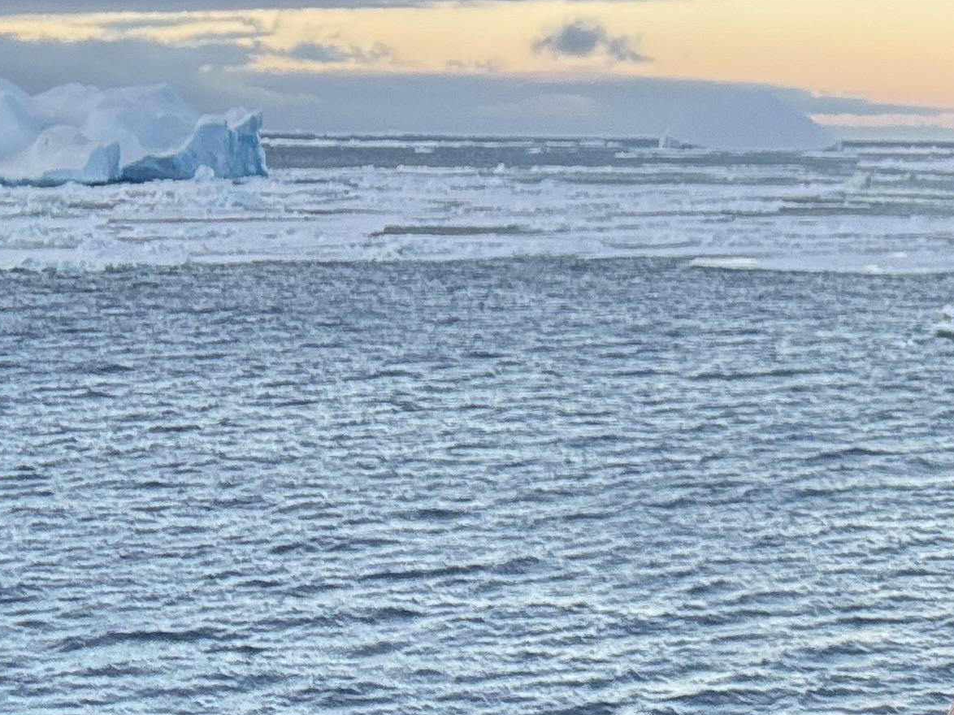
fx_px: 2177
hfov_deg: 22.3
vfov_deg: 18.6
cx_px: 1225
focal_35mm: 79
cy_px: 404
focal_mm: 2.69
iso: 50
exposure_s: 1/100
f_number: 1.9
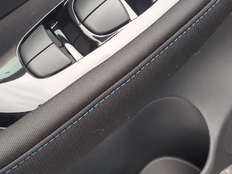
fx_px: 302
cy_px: 41
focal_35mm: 45
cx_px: 74
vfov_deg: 31.5
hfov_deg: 41.5
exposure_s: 1/100
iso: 250
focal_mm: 4.3
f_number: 2.4
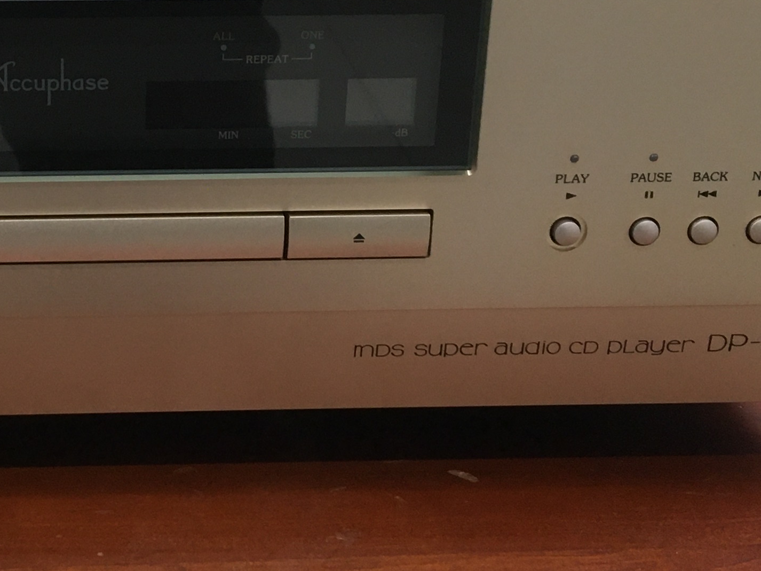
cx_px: 89
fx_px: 1802
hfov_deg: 23.3
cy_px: 203
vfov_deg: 17.9
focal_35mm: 82
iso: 125
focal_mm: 4.15
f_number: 2.2
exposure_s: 1/33
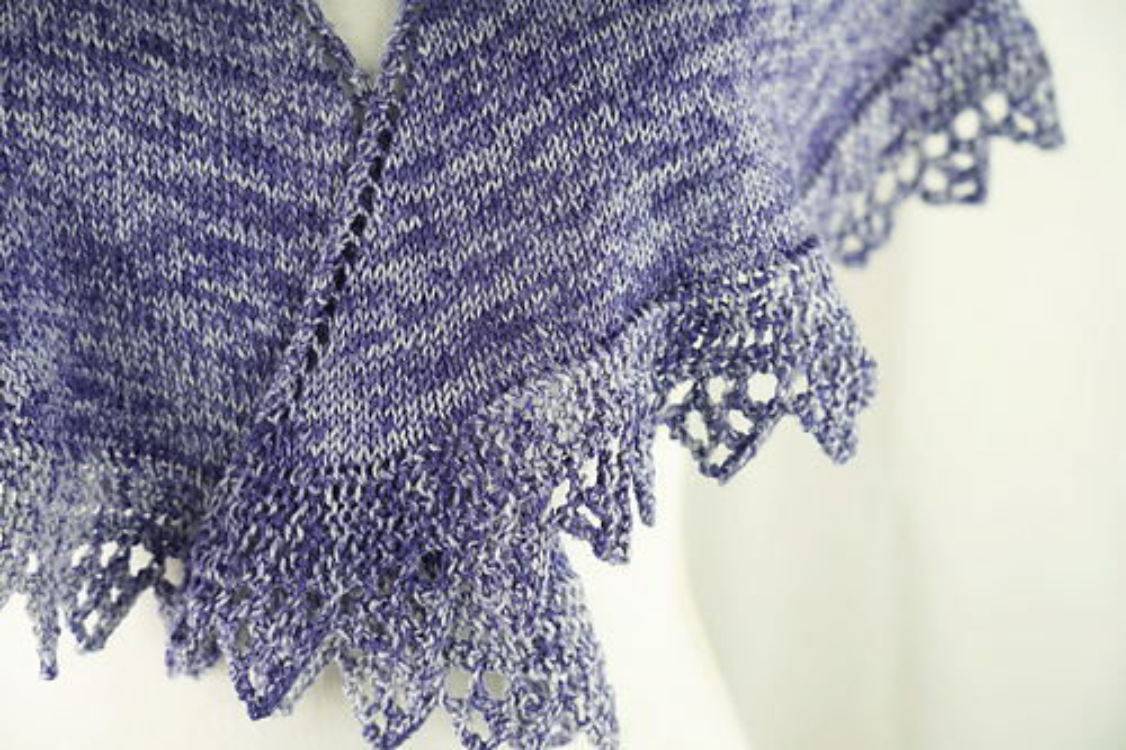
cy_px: 375
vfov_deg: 18.4
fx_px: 2314
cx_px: 563
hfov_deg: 27.4
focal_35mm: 74
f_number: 5
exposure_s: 1/80
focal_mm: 74
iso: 160
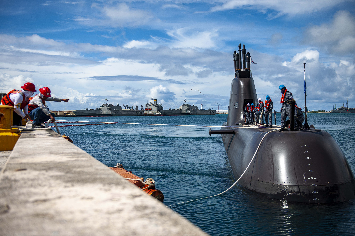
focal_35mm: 38
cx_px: 178
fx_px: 375
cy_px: 118
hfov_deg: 50.7
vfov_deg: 35.1
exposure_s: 1/5000
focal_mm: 38
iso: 100
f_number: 3.2
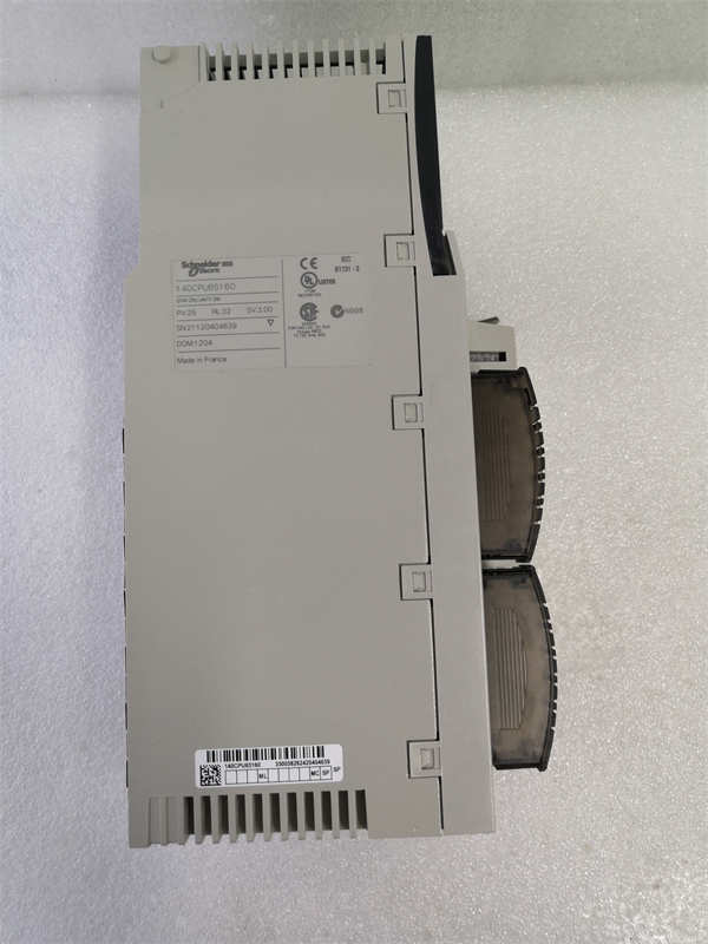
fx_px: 736
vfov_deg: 65.3
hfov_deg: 51.4
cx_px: 354
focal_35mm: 27
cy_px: 472
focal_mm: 3.95
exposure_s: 1/60
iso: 125
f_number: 1.8
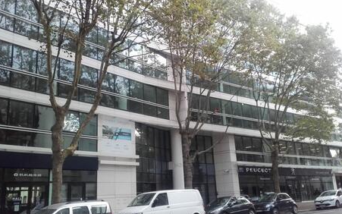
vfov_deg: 36.3
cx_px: 162
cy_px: 99
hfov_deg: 55.3
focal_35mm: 35
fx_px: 326
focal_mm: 3.31
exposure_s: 1/100
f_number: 2.2
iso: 90
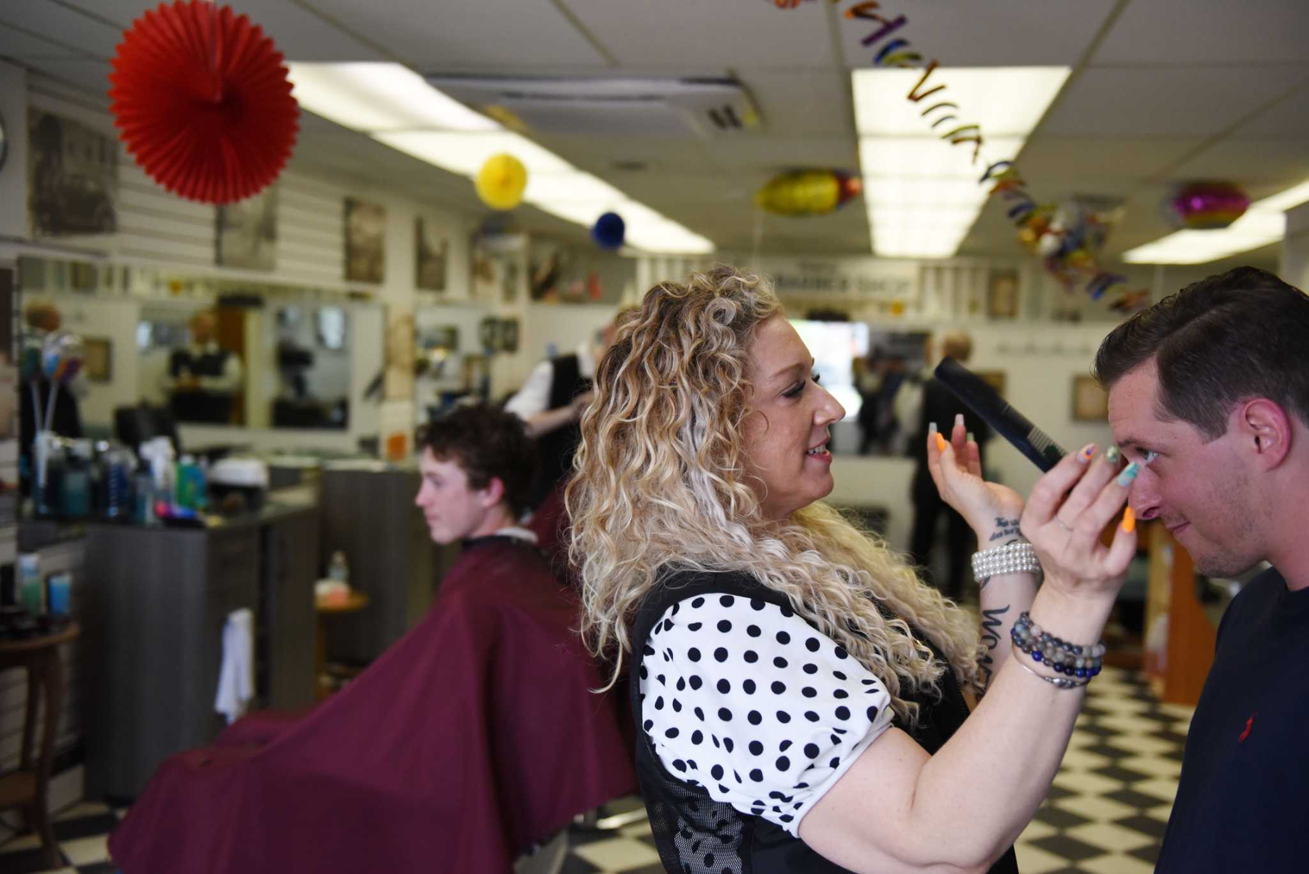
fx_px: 1382
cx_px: 654
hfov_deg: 50.7
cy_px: 437
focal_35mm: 38
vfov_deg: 35.1
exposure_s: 1/4000
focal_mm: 38
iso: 2500
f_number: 2.8
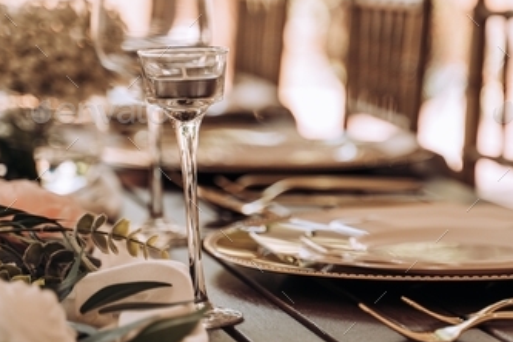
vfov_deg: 10.3
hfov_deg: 15.4
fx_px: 1895
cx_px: 327
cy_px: 185
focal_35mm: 133
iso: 100
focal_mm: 75
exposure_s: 1/100
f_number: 2.8
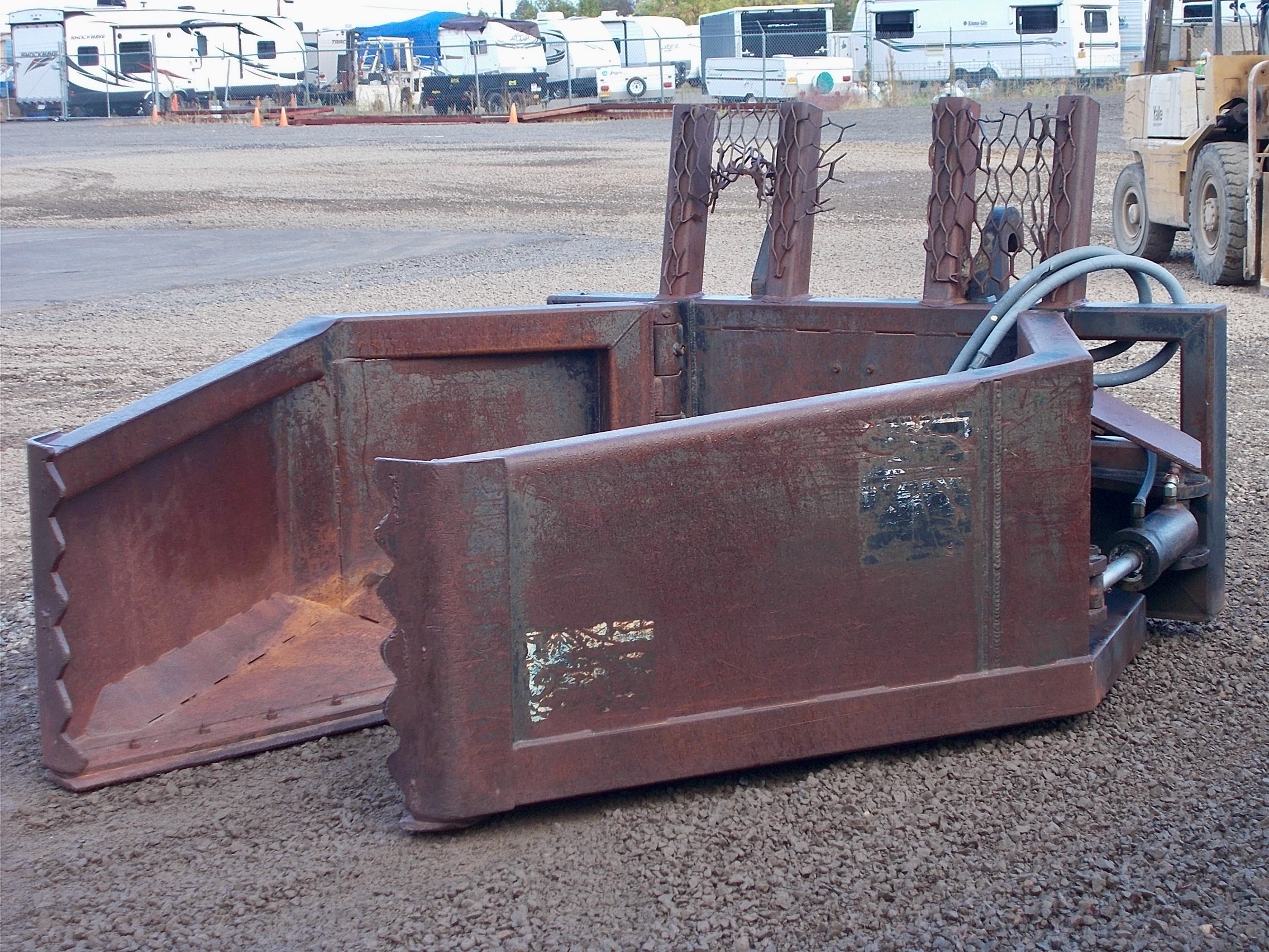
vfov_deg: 22.3
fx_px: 2420
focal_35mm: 66
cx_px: 634
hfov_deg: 29.4
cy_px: 476
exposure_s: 1/60
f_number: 5.3
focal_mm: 11.8
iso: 100
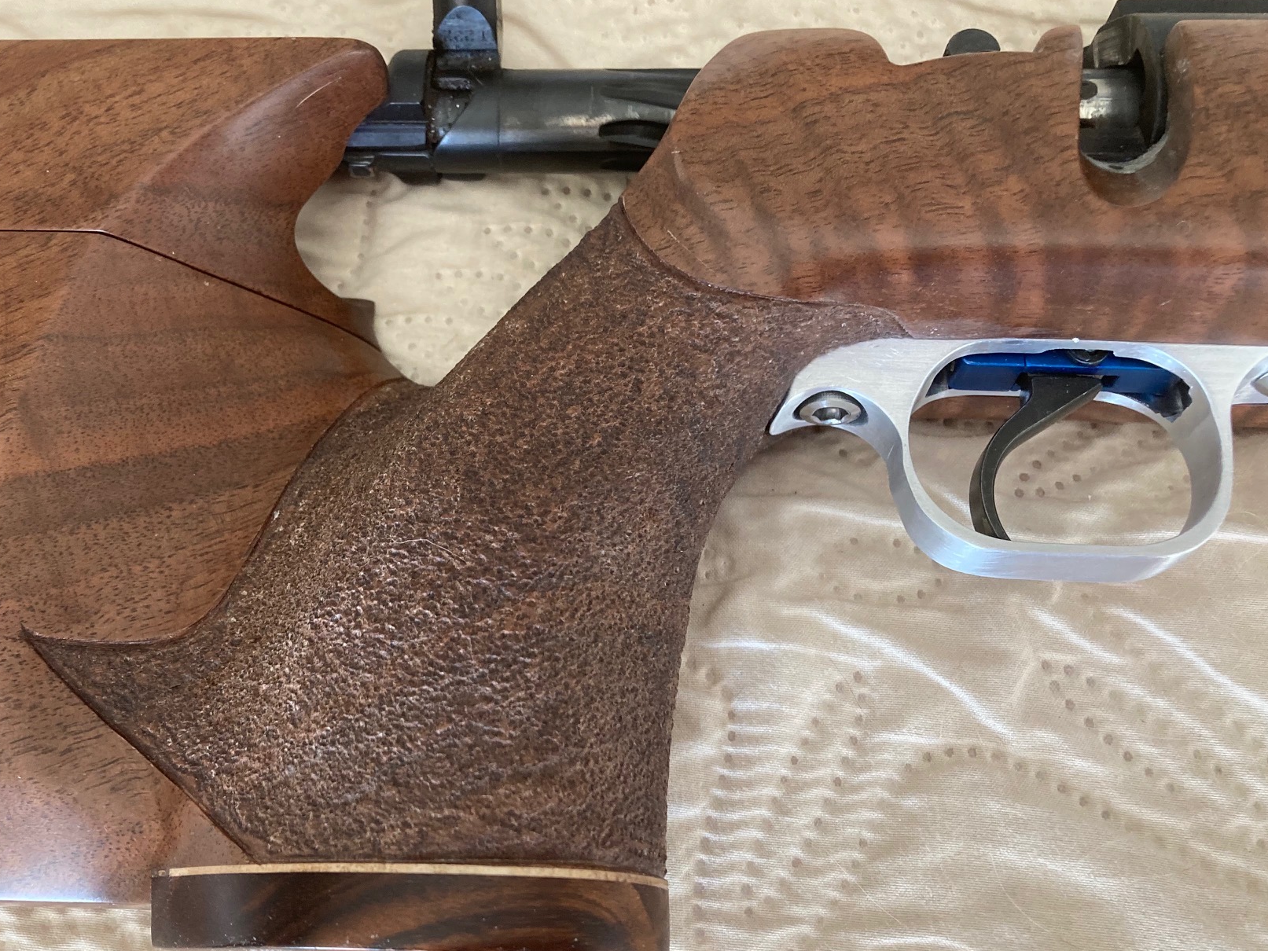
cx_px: 491
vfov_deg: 40.7
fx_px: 1282
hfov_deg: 52.2
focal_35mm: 35
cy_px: 465
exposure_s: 1/60
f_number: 1.8
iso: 125
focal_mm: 3.99
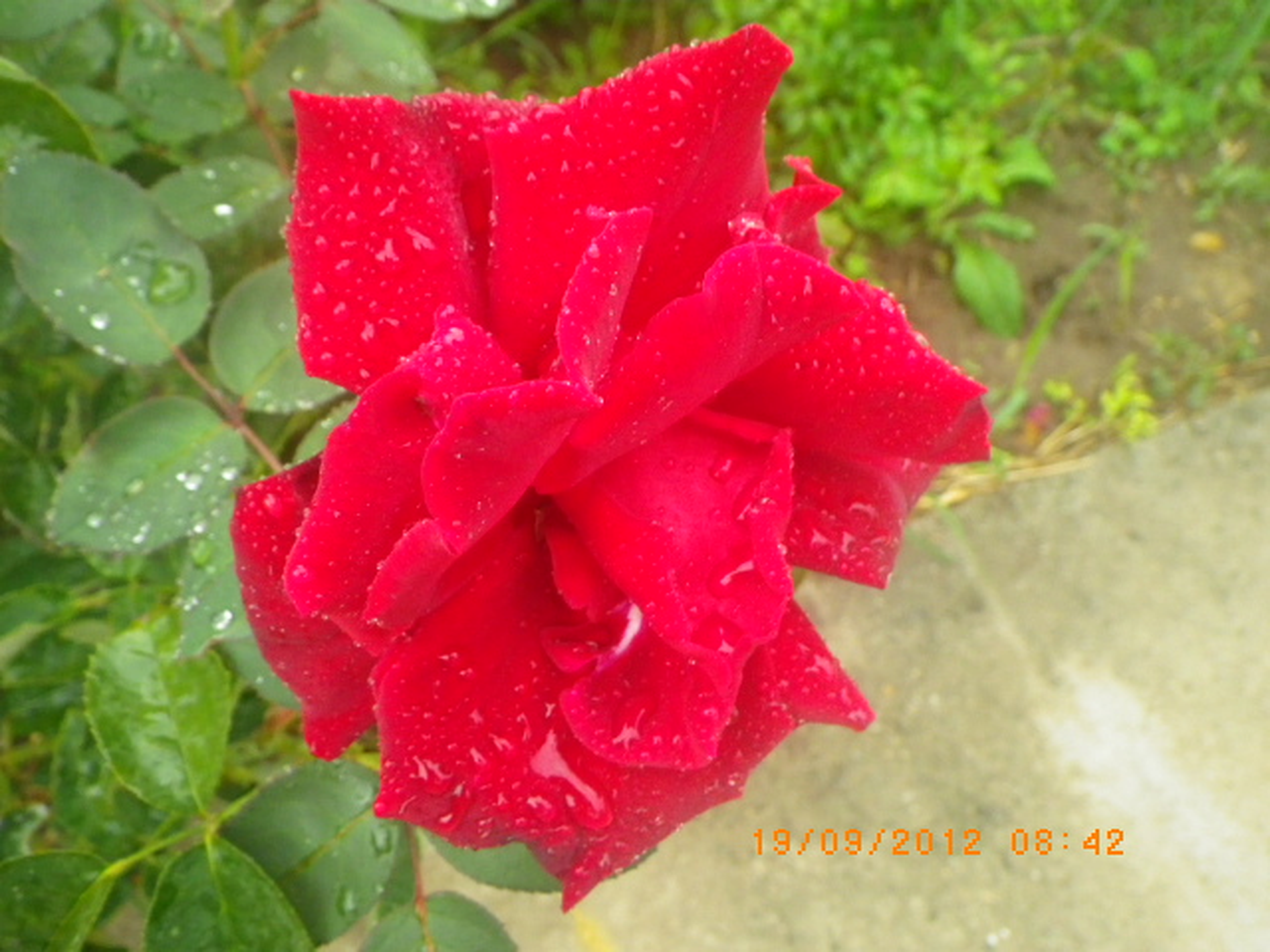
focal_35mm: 34
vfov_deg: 41.8
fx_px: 1247
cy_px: 476
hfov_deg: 54.0
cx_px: 635
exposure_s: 1/50
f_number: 3.8
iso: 400
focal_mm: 6.1
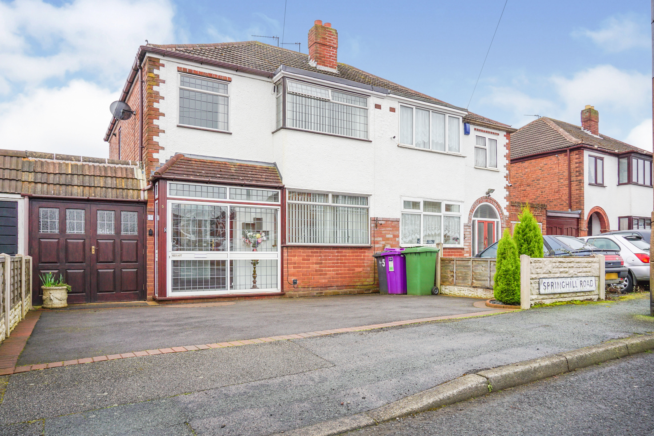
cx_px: 327
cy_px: 218
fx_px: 436
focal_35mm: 24
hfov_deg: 73.7
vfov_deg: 53.1
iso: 100
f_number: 7.1
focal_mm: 16
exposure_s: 1/80
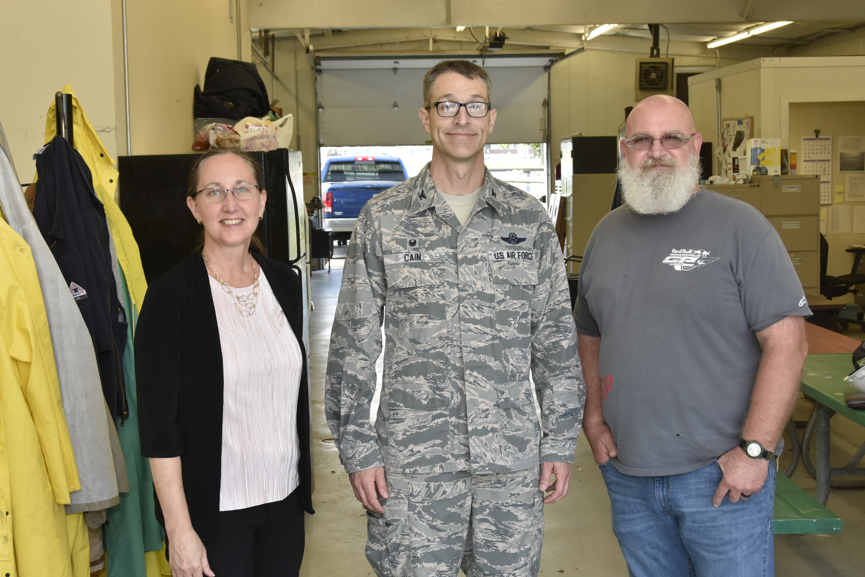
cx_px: 432
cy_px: 288
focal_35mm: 57
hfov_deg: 35.1
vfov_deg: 23.8
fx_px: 1369
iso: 640
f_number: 8
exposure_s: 1/125
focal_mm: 38
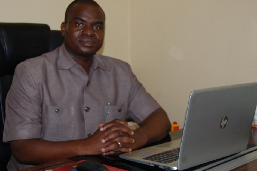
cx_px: 108
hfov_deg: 32.8
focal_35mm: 61
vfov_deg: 22.3
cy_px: 88
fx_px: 436
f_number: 4.5
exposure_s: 1/60
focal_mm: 32
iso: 400
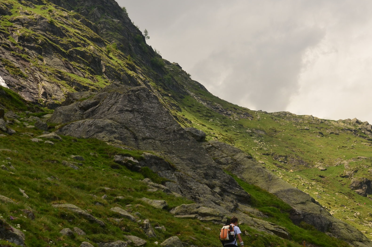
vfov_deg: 19.9
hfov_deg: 29.7
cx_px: 197
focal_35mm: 68
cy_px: 143
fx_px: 701
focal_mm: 32
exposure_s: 1/500
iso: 200
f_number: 8
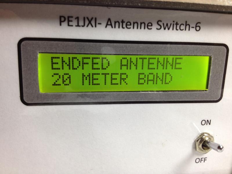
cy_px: 87
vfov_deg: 40.7
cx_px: 116
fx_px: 235
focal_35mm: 35
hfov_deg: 52.6
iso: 50
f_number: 2.4
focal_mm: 4.28
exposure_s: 1/20
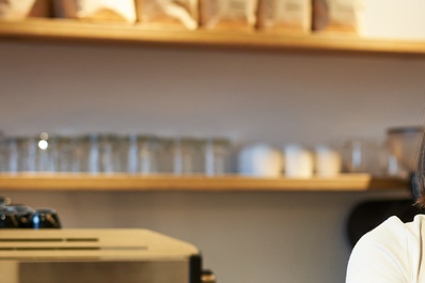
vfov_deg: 8.2
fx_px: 1959
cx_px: 385
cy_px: 272
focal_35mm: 166
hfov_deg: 12.3
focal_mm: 55
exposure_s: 1/200
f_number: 2.5
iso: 640
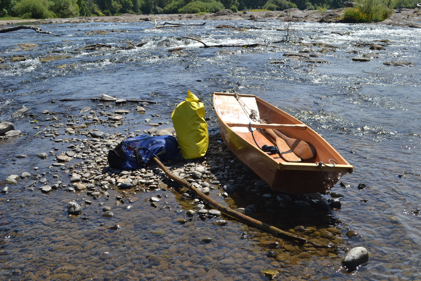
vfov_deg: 34.2
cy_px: 140
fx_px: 456
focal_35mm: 39
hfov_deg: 49.6
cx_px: 210
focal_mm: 26
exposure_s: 1/250
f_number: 8
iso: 100
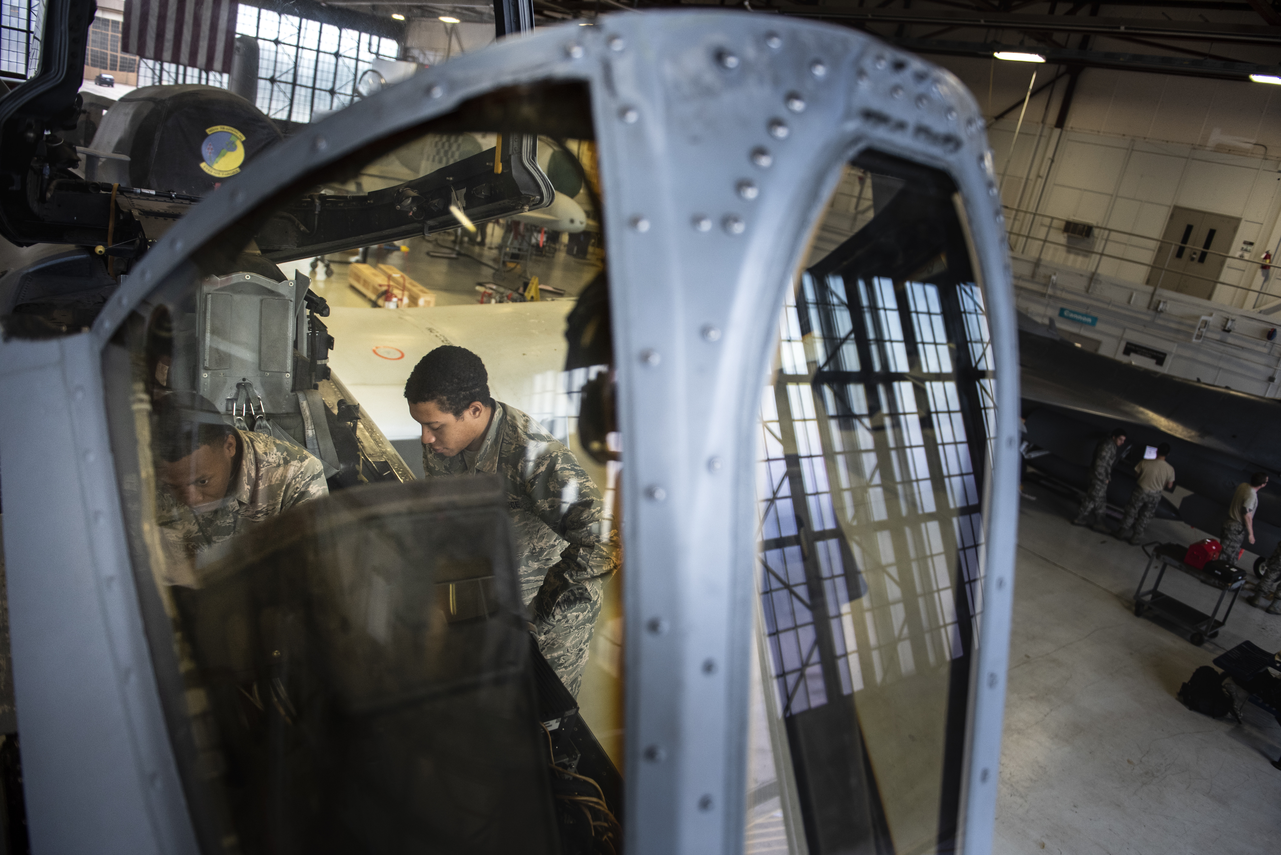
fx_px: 854
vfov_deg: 53.2
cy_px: 428
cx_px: 640
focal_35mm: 24
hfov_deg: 73.7
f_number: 2.8
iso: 1250
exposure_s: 1/200
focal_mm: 24
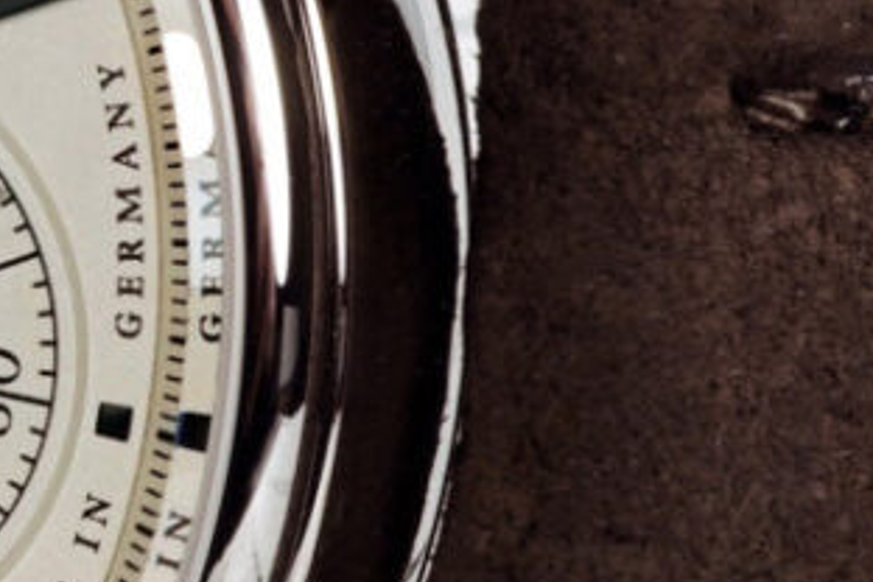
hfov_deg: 8.7
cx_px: -459
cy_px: 206
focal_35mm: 230
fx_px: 5577
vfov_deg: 6.0
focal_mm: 35
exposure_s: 1/50
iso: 500
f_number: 22
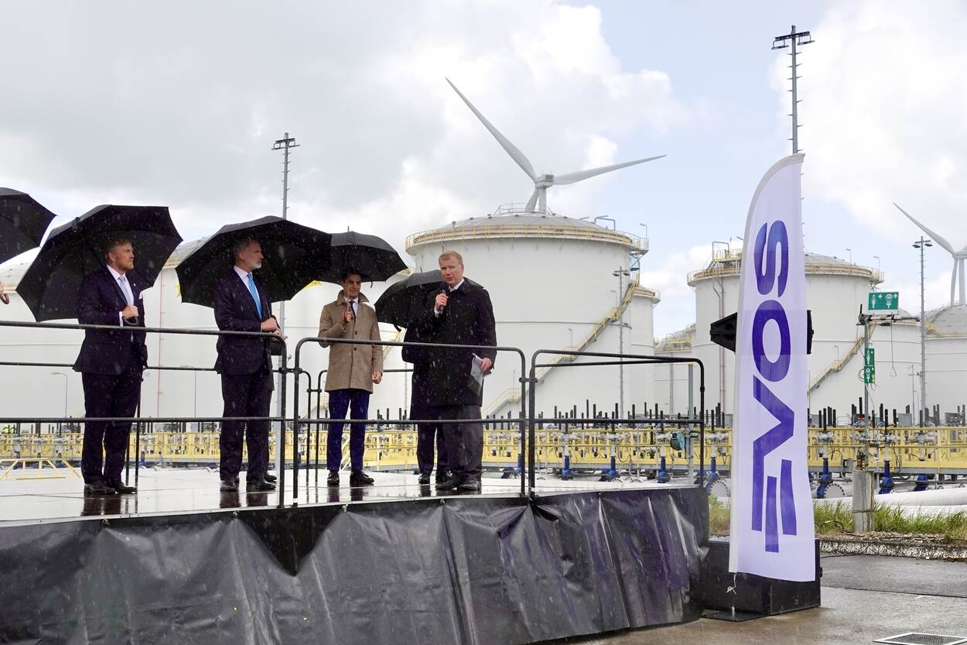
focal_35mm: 37
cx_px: 484
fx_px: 994
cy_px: 322
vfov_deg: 35.9
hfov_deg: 51.9
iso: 100
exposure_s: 1/640
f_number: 4
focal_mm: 13.7
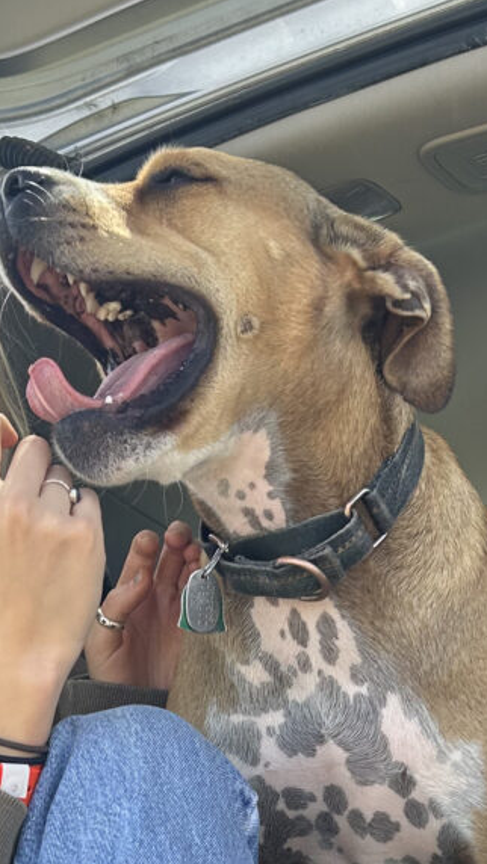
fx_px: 1744
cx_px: 156
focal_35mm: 76
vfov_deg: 26.4
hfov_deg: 15.9
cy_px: 855
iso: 50
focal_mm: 5.7
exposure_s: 1/666
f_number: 1.5
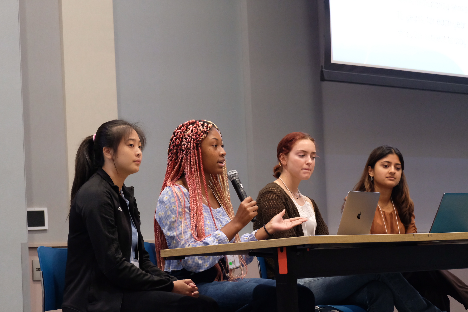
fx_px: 1469
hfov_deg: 18.1
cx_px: 234
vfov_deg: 12.1
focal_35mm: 113
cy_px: 156
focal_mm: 75.4
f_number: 5
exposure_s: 1/100
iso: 4000
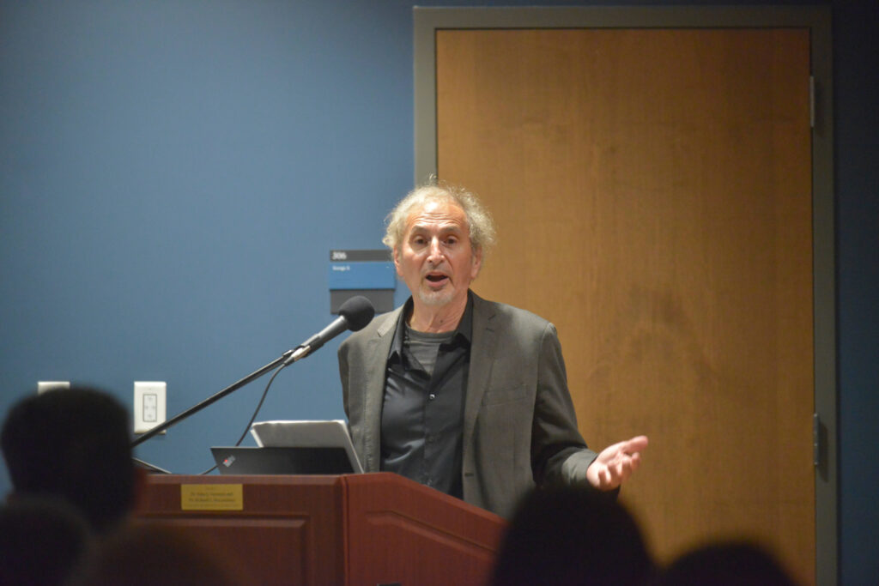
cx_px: 440
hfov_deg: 10.3
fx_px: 4884
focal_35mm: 200
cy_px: 293
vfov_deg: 6.9
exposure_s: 1/125
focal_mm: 200
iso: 6400
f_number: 2.8
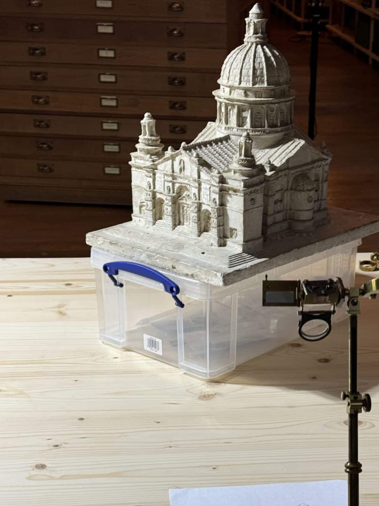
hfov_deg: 20.1
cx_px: 254
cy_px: 347
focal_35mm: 73
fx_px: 1066
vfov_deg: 26.5
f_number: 1.78
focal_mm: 6.76
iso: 100
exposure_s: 1/50
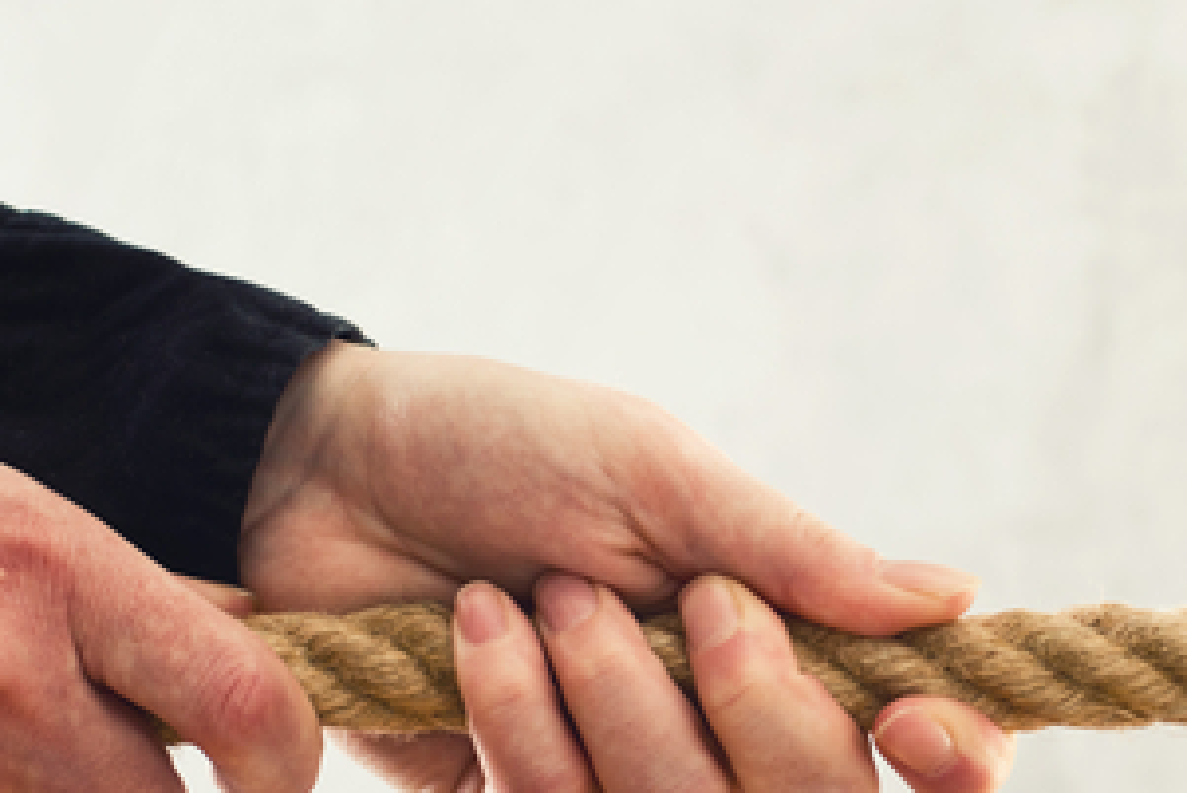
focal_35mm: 166
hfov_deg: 12.2
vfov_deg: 8.3
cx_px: 1262
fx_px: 5476
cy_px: 639
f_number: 5.6
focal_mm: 50
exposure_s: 1/100
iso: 80
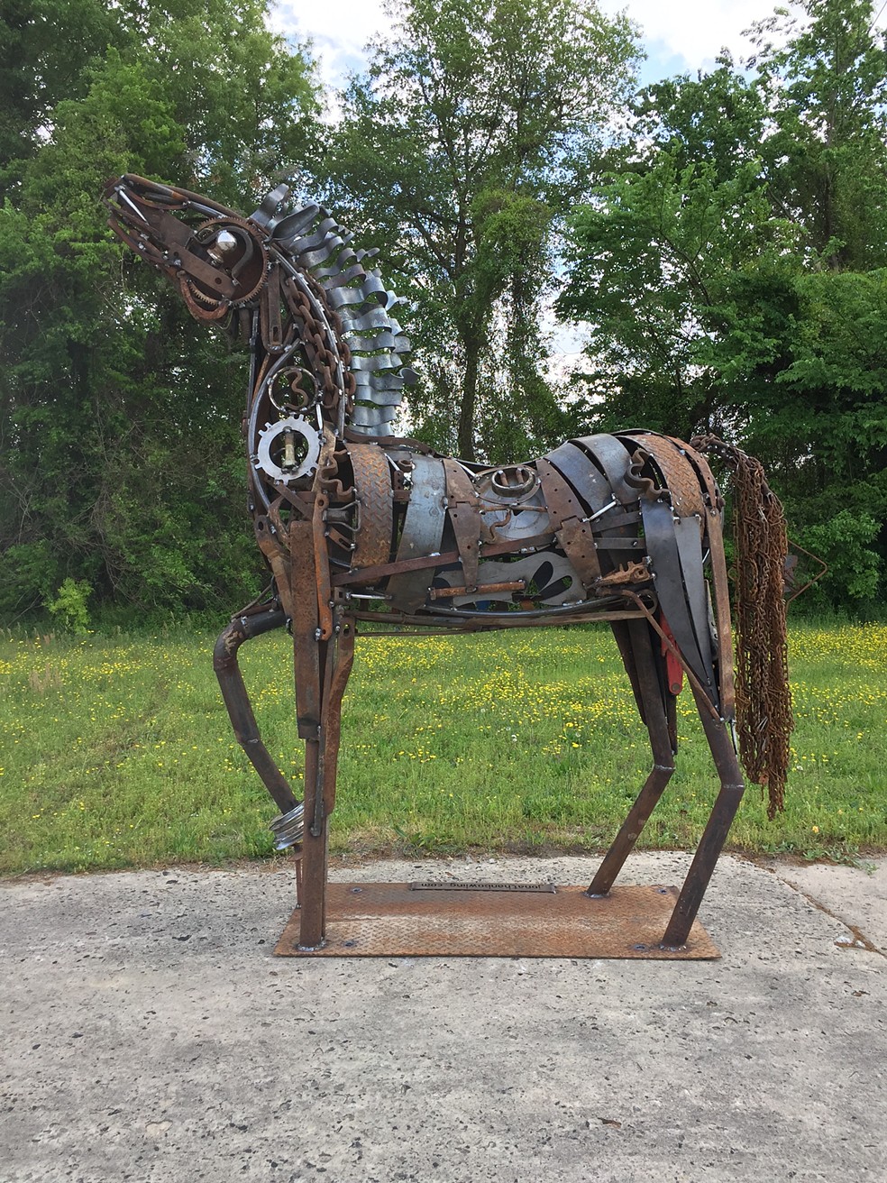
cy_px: 592
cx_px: 444
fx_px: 991
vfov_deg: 61.7
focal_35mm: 29
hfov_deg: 48.2
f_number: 2.2
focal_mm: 4.2
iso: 32
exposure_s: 1/557
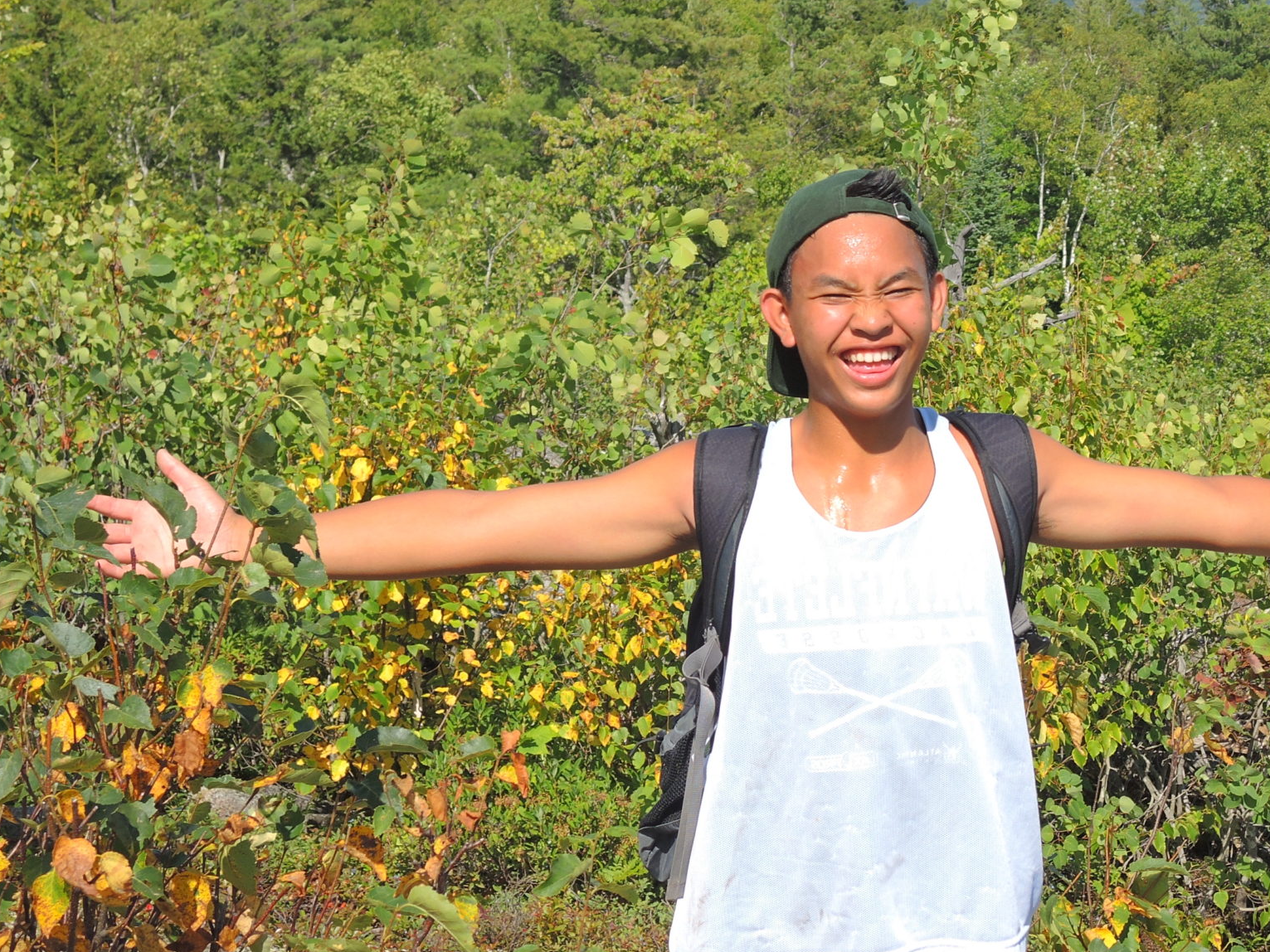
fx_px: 3558
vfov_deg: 15.2
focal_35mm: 97
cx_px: 971
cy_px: 343
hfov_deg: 20.1
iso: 80
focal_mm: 12.5
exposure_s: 1/1000
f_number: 2.8
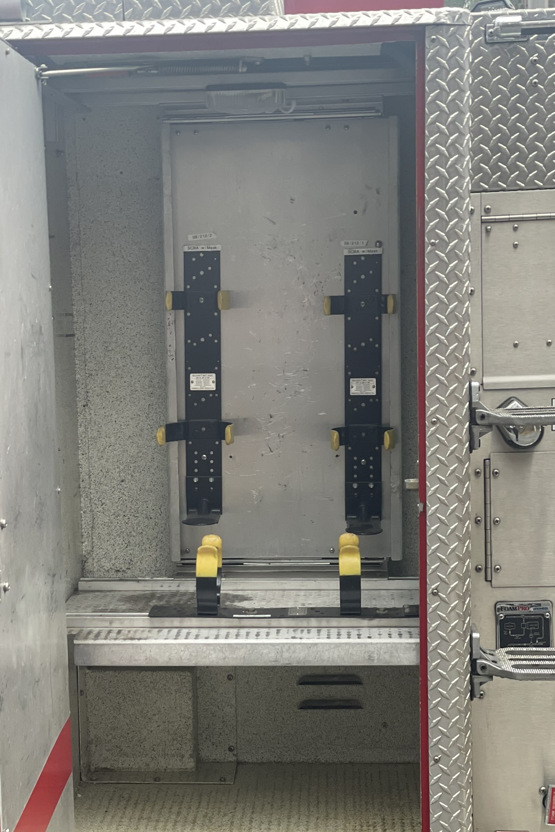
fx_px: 1549
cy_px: 499
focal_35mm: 67
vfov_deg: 30.0
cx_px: 217
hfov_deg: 20.3
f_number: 2
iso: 125
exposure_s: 1/122
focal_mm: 6
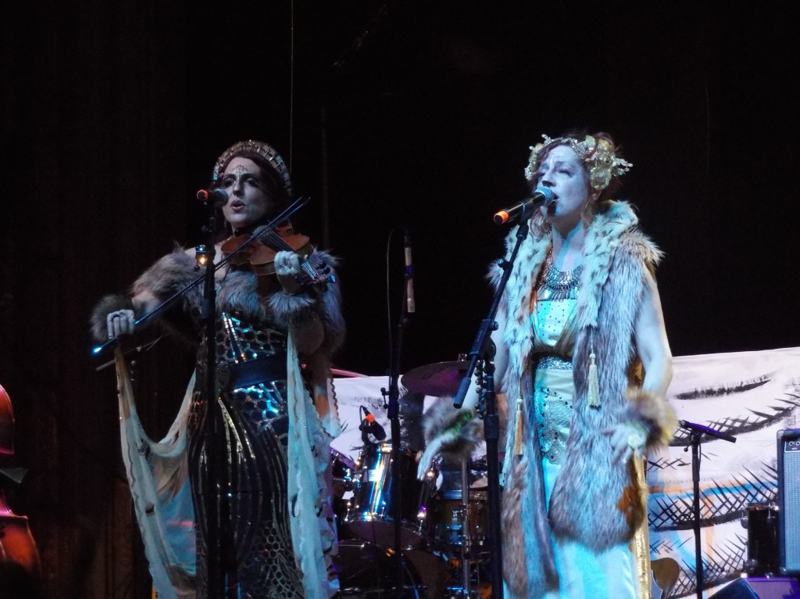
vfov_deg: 15.4
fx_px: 2217
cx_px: 400
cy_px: 300
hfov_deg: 20.5
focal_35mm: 96
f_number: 5.2
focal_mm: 17.2
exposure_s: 1/30
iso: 1600
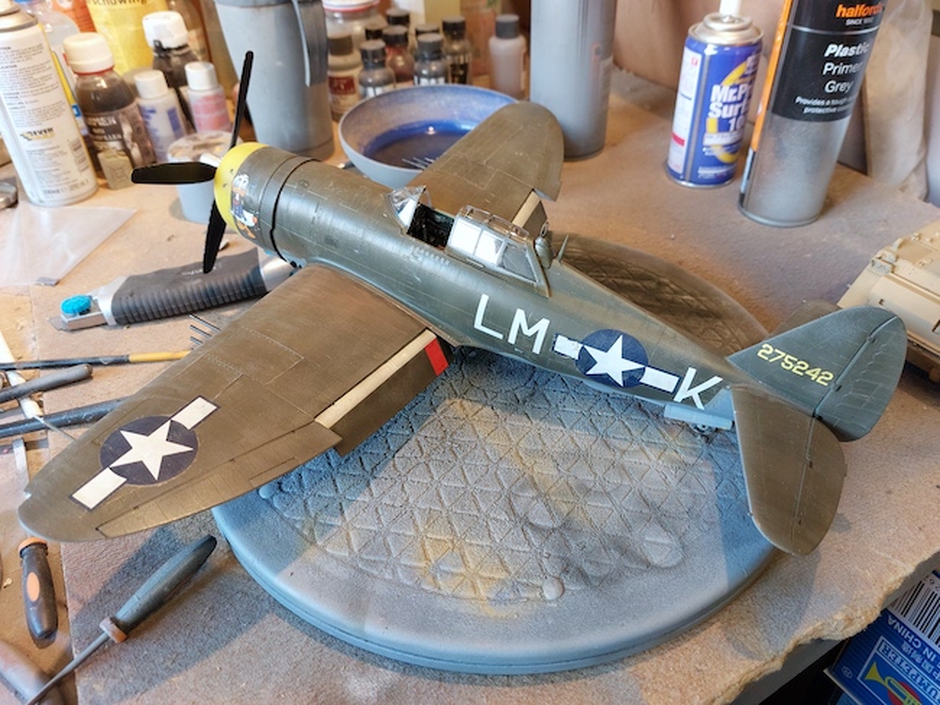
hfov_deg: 69.4
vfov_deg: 54.9
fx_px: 679
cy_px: 352
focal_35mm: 25
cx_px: 470
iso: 200
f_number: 1.8
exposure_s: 1/50
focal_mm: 5.23
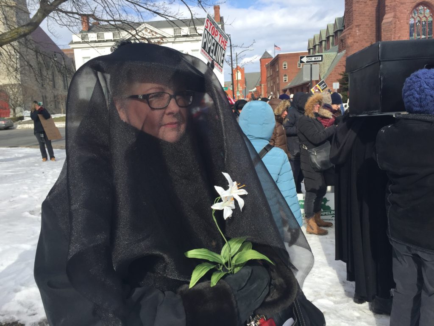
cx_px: 217
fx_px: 364
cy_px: 163
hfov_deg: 61.7
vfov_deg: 48.2
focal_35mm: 29
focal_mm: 4.15
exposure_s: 1/1199
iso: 32
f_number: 2.2
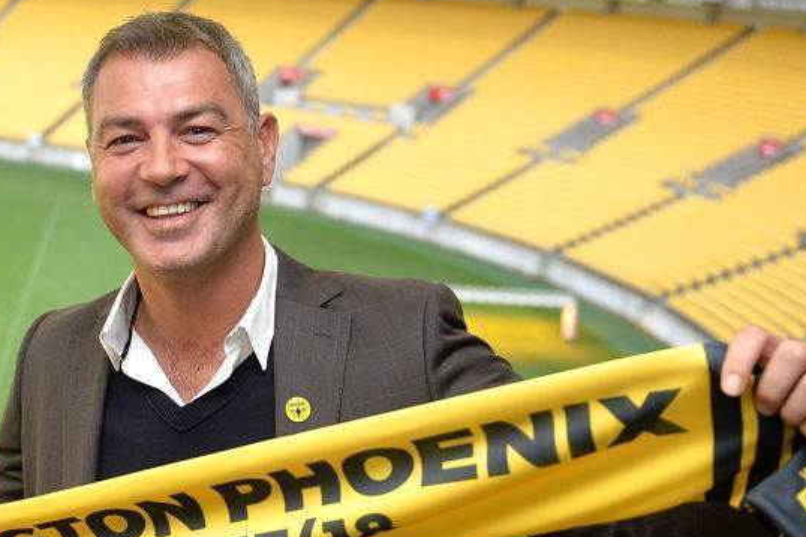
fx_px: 1320
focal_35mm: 59
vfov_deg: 22.9
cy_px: 345
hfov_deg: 33.6
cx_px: 249
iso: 1250
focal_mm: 31
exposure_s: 1/4000
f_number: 2.8
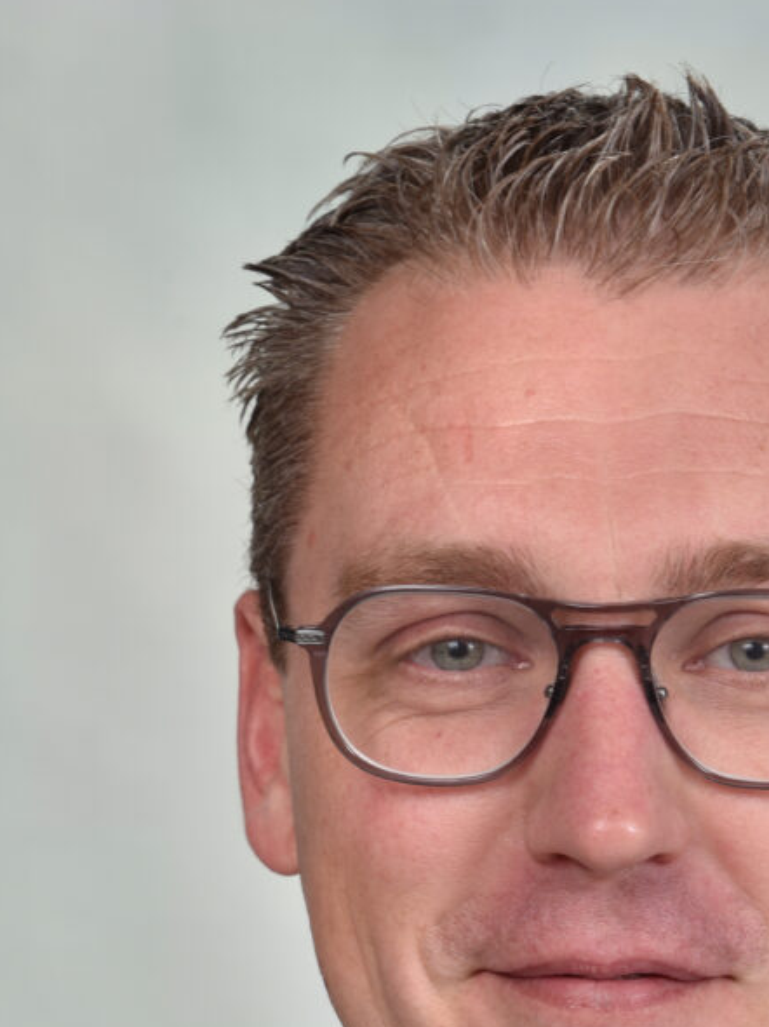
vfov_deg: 10.0
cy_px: 964
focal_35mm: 197
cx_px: 607
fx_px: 5839
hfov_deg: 7.5
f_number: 14
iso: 100
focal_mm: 105
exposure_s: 1/125
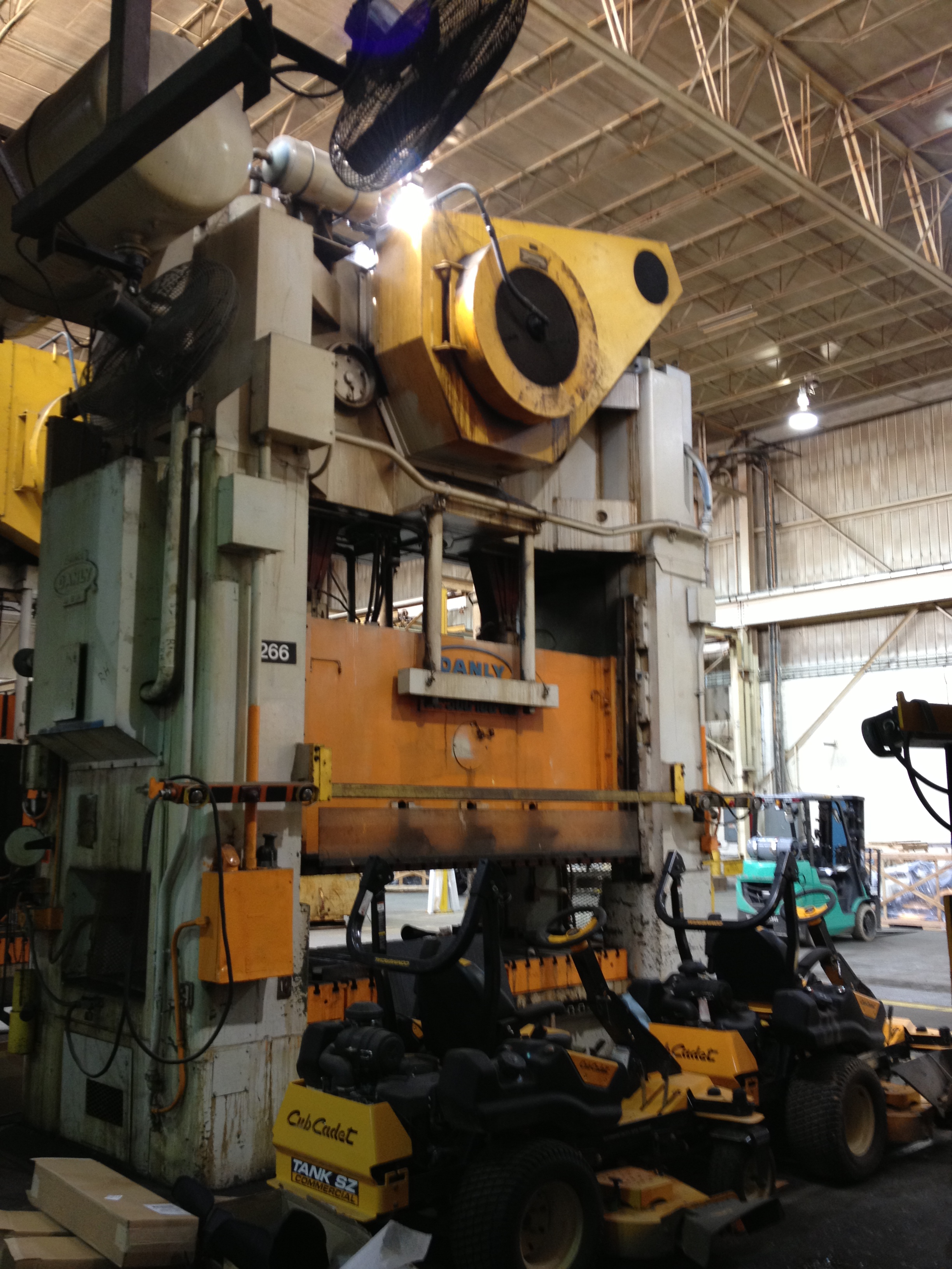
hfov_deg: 40.7
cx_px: 476
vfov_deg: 52.6
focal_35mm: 35
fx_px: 1283
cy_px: 634
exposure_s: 1/20
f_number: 2.4
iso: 100
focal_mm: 4.28
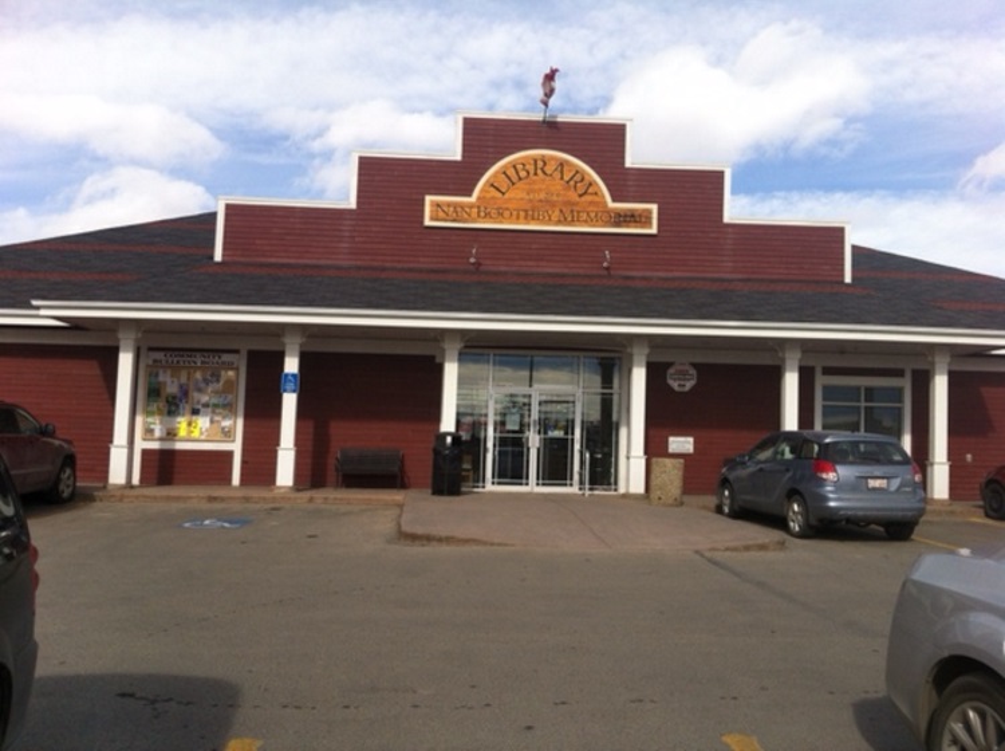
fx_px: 1015
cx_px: 502
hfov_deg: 52.7
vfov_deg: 40.6
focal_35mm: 35
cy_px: 376
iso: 80
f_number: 2.8
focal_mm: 3.85
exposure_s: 1/1117
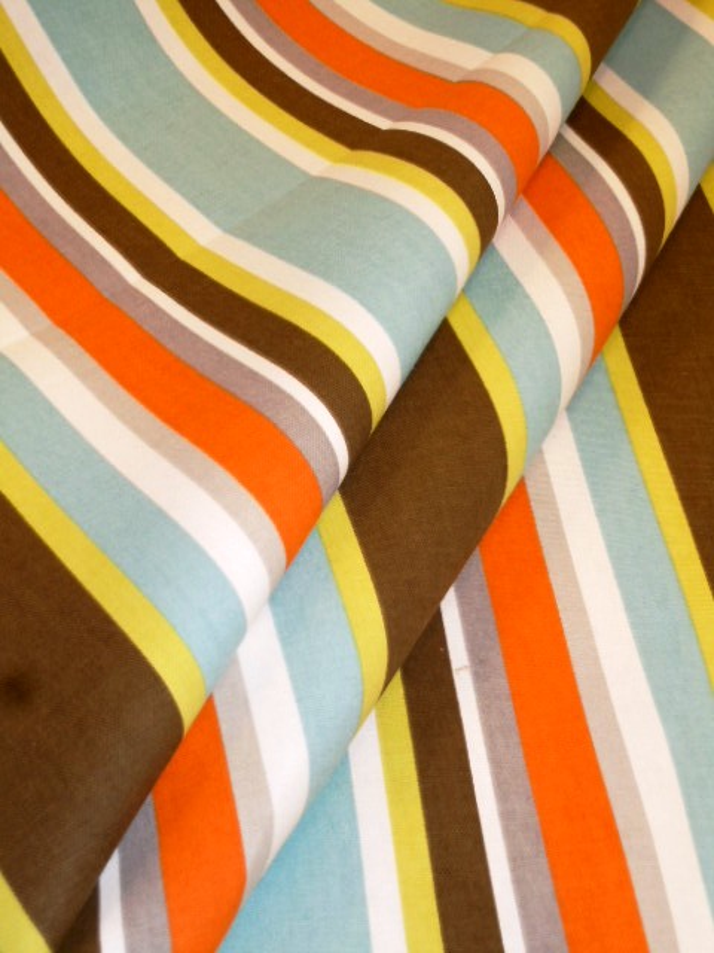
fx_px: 1238
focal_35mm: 45
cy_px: 476
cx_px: 357
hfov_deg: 32.2
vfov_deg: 42.1
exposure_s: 1/50
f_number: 4.6
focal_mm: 8.1
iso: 320
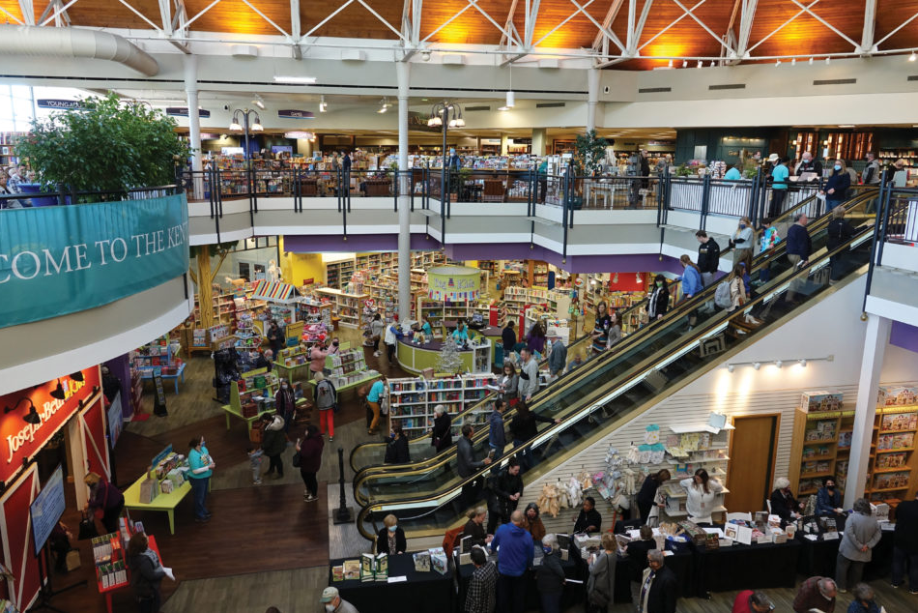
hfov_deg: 71.5
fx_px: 638
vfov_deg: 51.3
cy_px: 296
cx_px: 449
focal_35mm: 25
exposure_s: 1/80
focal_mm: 8.8
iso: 400
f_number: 2.8
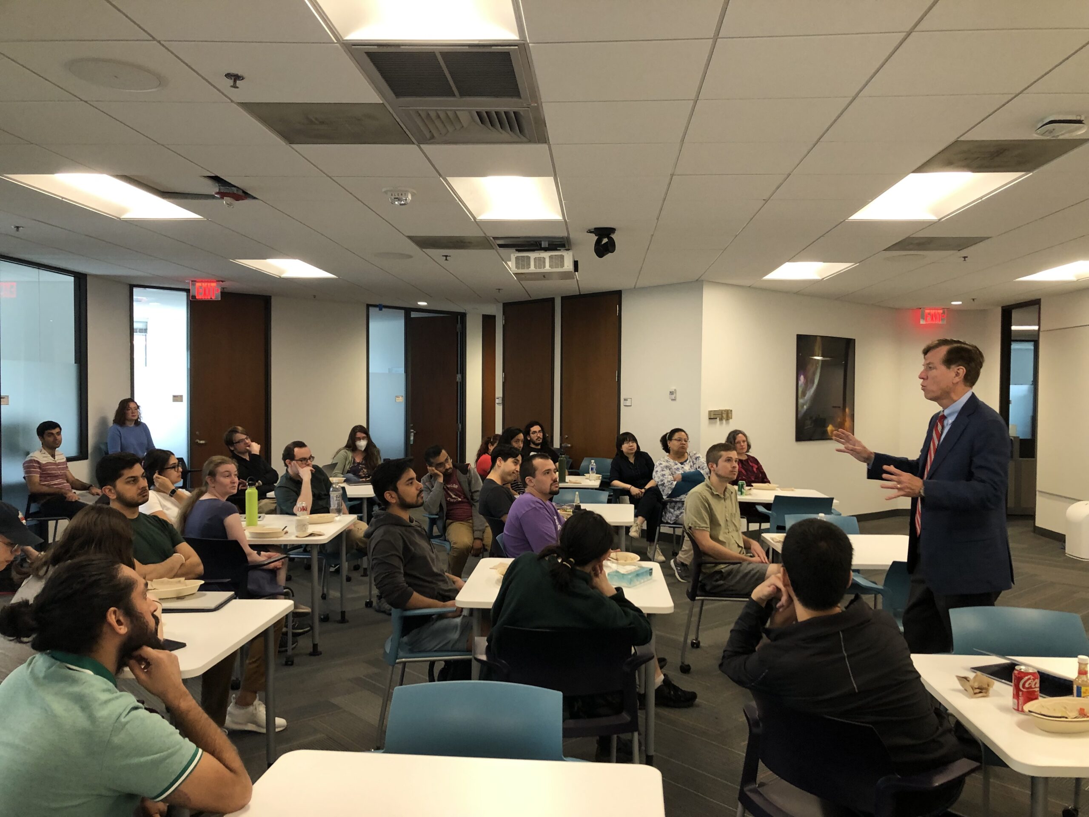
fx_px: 881
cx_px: 544
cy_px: 408
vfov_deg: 49.7
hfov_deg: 63.4
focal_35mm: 28
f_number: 1.8
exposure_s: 1/15
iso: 40
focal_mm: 3.99
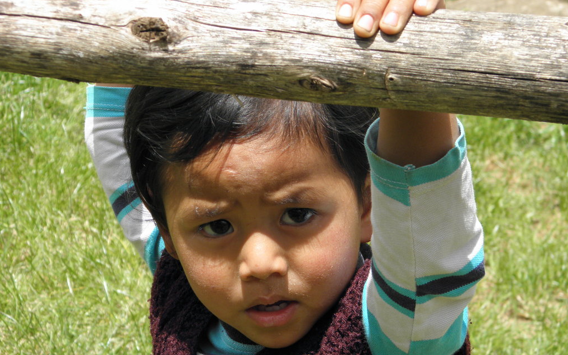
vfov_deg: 13.8
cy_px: 206
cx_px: 283
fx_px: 1471
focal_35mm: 95
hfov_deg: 21.9
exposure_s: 1/400
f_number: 4.5
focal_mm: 16
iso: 100
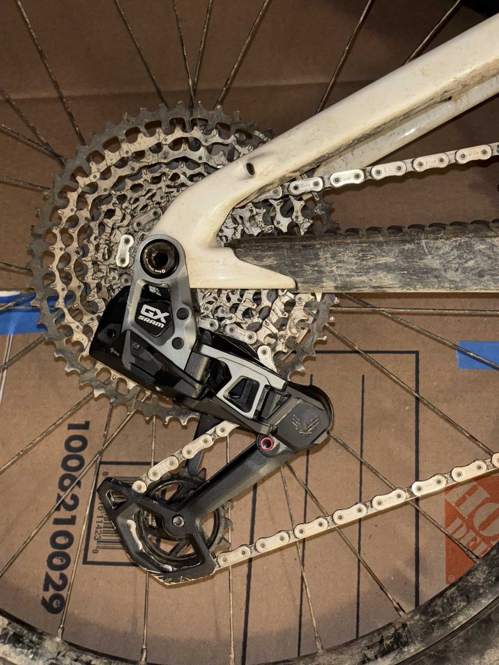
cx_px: 250
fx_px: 999
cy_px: 332
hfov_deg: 28.0
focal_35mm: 52
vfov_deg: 36.8
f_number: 1.6
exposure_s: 1/10
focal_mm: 5.96
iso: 100
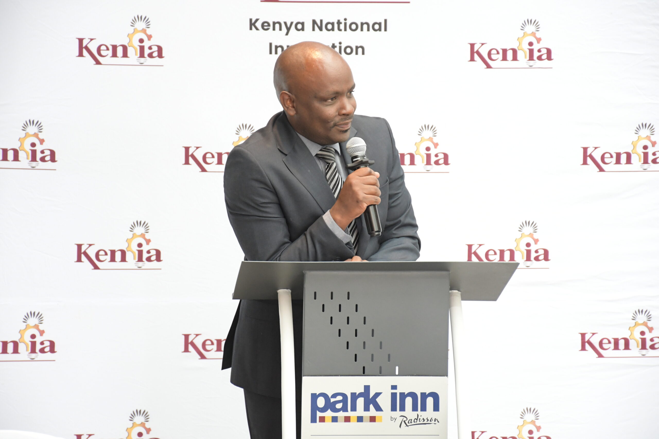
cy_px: 220
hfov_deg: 14.4
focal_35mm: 142
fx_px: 2599
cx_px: 330
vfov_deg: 9.7
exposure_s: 1/100
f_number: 5.3
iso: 2500
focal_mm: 95
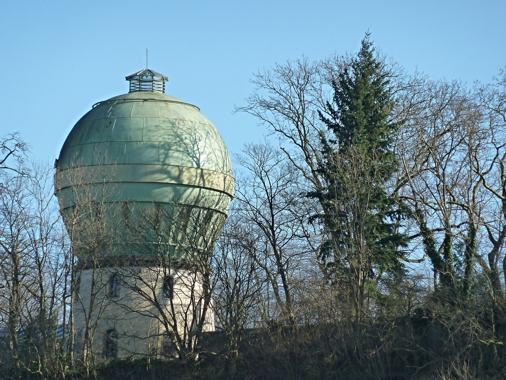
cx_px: 253
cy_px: 190
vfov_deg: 4.6
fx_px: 4751
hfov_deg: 6.1
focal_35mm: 325
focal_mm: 49.2
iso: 125
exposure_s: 1/250
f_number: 4.9
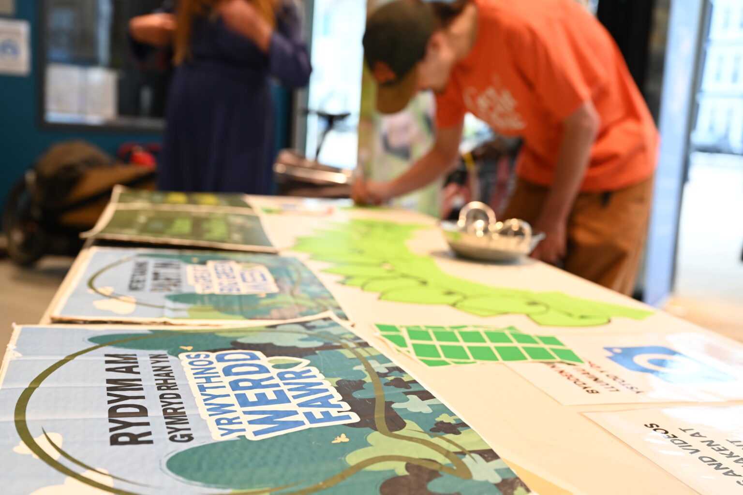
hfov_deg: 49.6
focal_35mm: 39
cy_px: 248
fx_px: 805
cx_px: 372
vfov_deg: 34.2
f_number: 5
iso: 1250
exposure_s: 1/50
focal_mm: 39
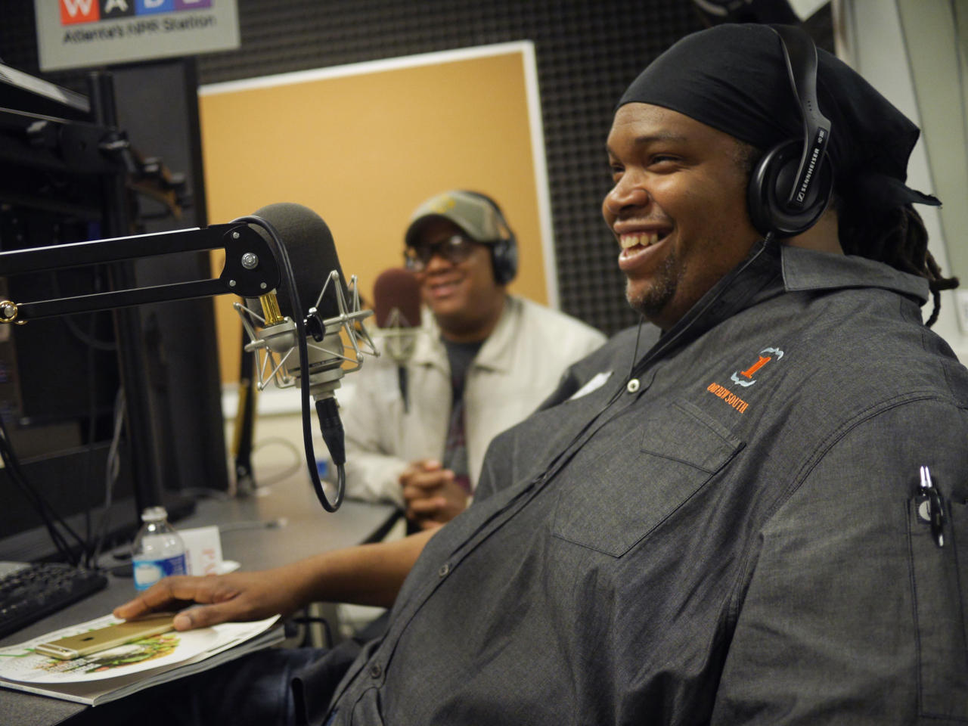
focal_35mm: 40
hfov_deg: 46.8
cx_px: 484
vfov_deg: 36.0
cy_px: 363
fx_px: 1119
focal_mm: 20
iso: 1600
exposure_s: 1/250
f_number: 1.7
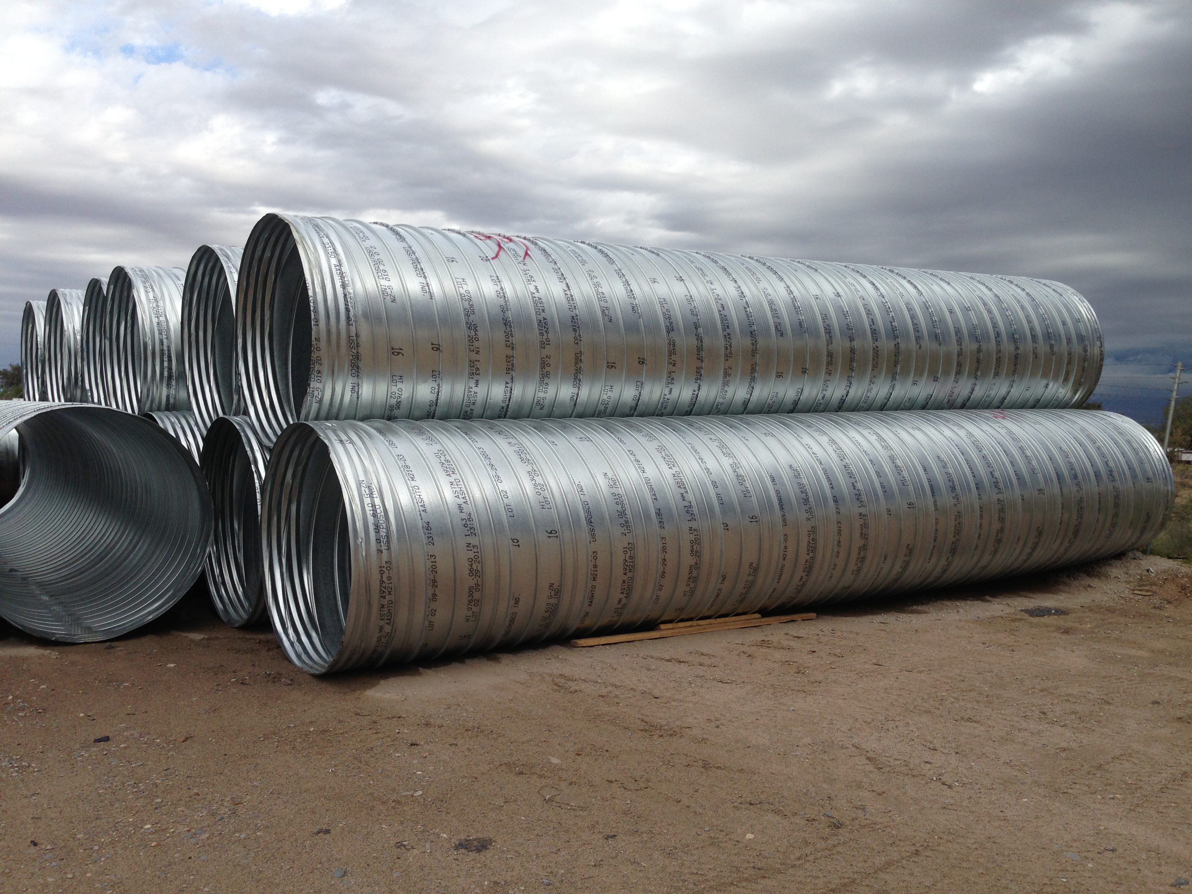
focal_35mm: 33
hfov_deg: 55.4
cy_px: 447
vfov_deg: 42.9
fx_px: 1136
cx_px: 596
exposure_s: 1/1261
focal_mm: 4.13
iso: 50
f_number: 2.4
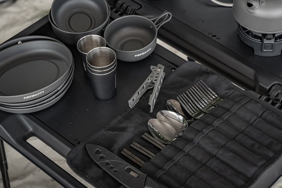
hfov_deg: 22.1
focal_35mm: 92
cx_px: 180
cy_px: 65
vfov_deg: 14.8
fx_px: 720
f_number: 4
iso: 250
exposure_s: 1/320
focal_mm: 59
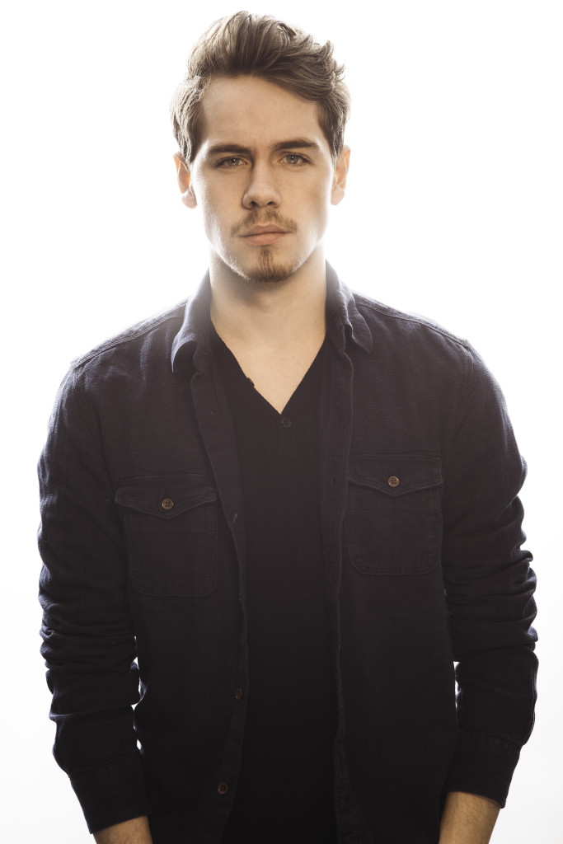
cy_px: 422
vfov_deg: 19.5
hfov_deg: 13.0
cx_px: 282
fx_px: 2462
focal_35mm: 105
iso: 200
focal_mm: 105
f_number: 7.1
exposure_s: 1/250
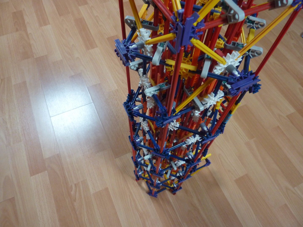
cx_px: 152
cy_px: 114
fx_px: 219
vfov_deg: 54.9
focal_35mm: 25
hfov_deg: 69.4
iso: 250
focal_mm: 4.1
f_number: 3.3
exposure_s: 1/30
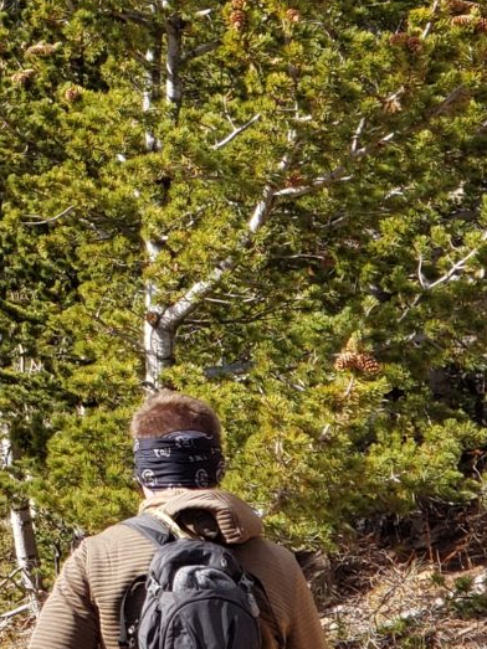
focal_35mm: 199
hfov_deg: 7.3
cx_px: -248
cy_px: 32
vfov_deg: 9.9
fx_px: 3734
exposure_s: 1/371
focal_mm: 6
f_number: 2.4
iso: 32
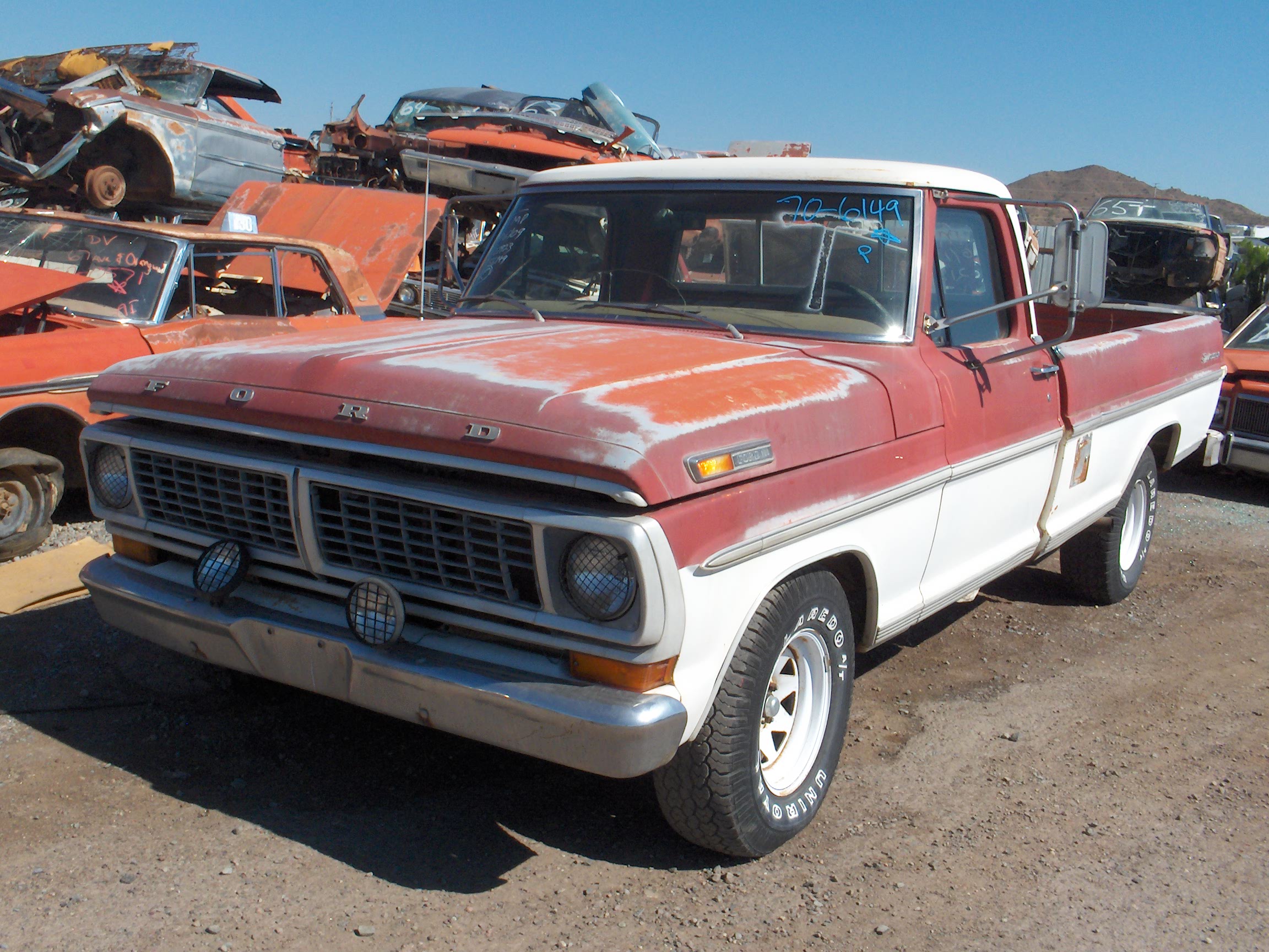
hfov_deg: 50.1
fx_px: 1356
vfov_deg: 38.7
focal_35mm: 37
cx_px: 634
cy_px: 476
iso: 100
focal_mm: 6.11
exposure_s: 1/690
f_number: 6.5
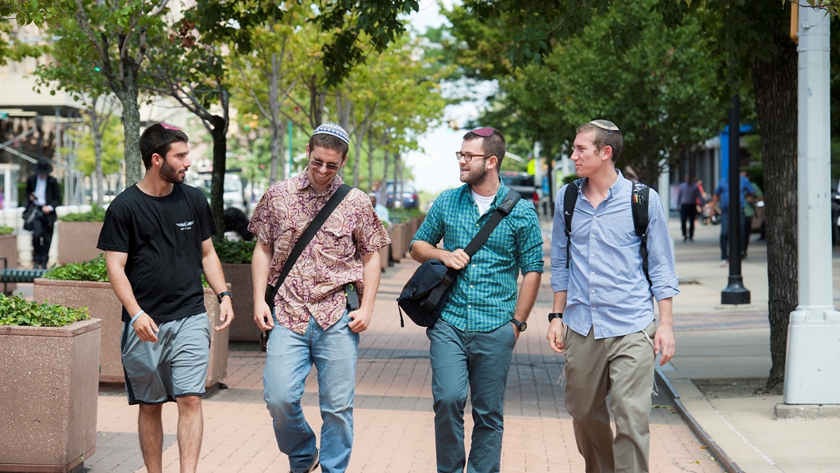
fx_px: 3163
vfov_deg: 8.5
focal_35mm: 142
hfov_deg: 15.1
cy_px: 279
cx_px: 420
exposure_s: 1/640
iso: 400
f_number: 6.3
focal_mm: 135
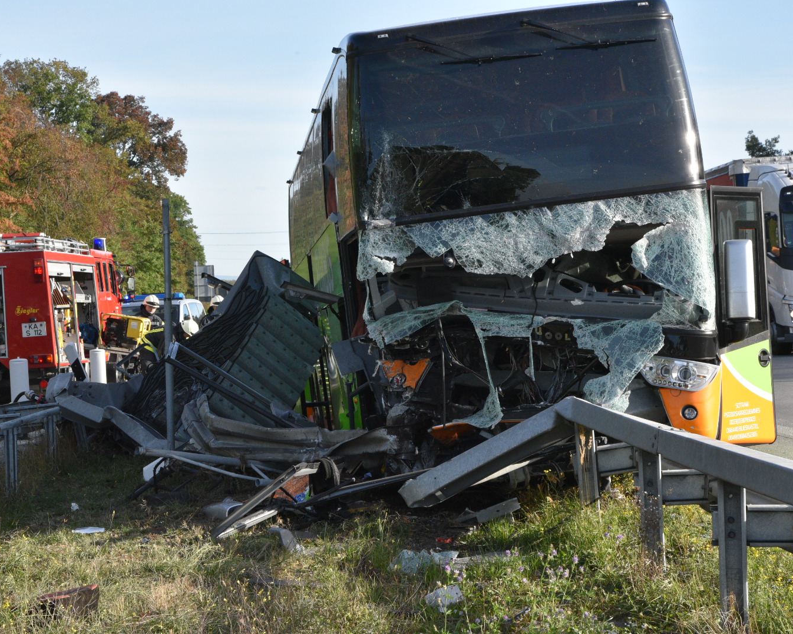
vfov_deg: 16.0
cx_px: 356
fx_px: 2253
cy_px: 317
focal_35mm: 96
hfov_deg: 20.0
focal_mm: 85
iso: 3200
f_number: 14
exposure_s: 1/800
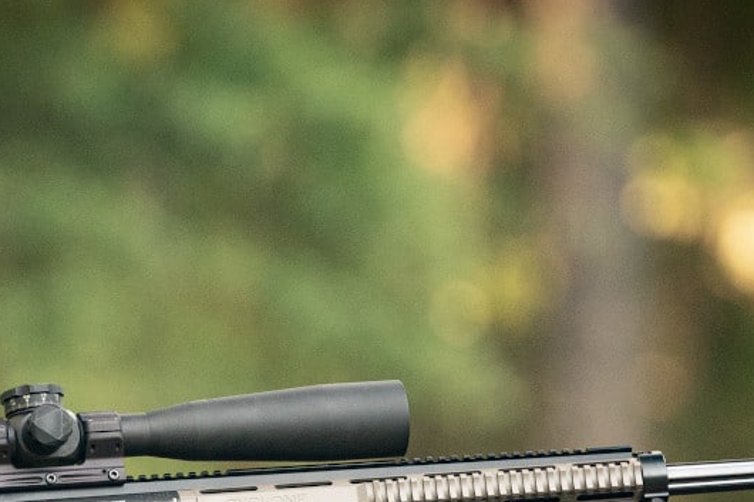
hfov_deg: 2.7
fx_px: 15996
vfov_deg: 1.8
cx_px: 260
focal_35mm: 764
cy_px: 566
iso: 1600
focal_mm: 200
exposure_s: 1/320
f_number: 2.8
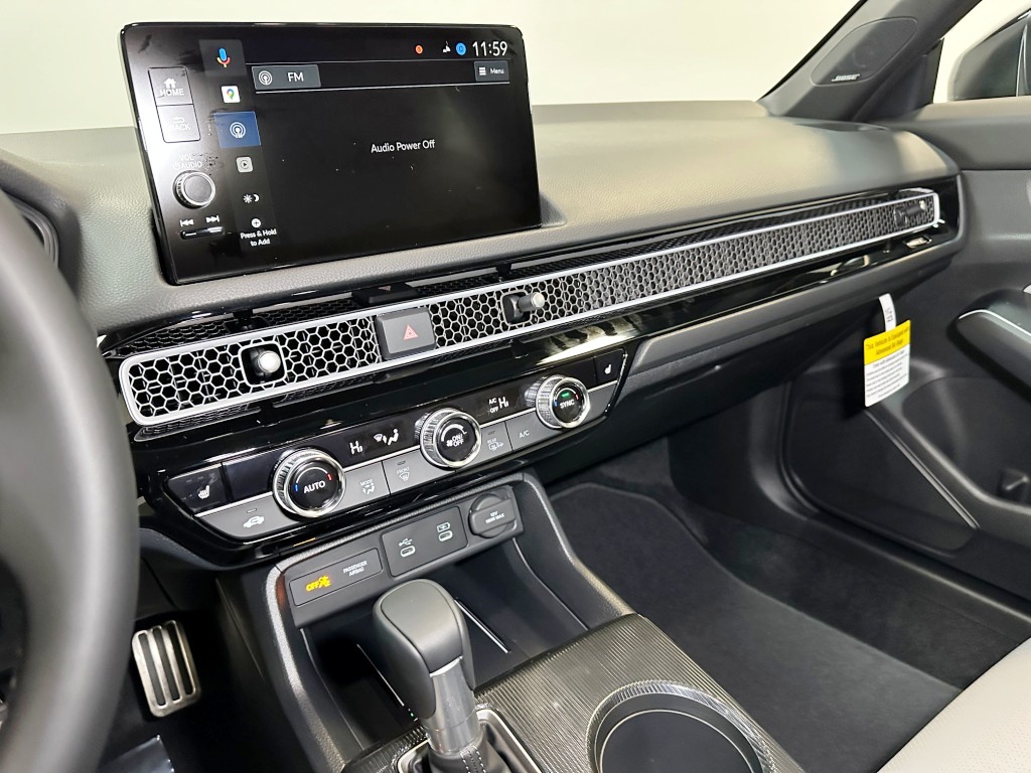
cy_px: 386
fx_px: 715
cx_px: 516
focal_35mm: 24
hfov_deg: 71.6
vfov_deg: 56.8
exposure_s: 1/40
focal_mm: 6.86
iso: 1000
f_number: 1.78
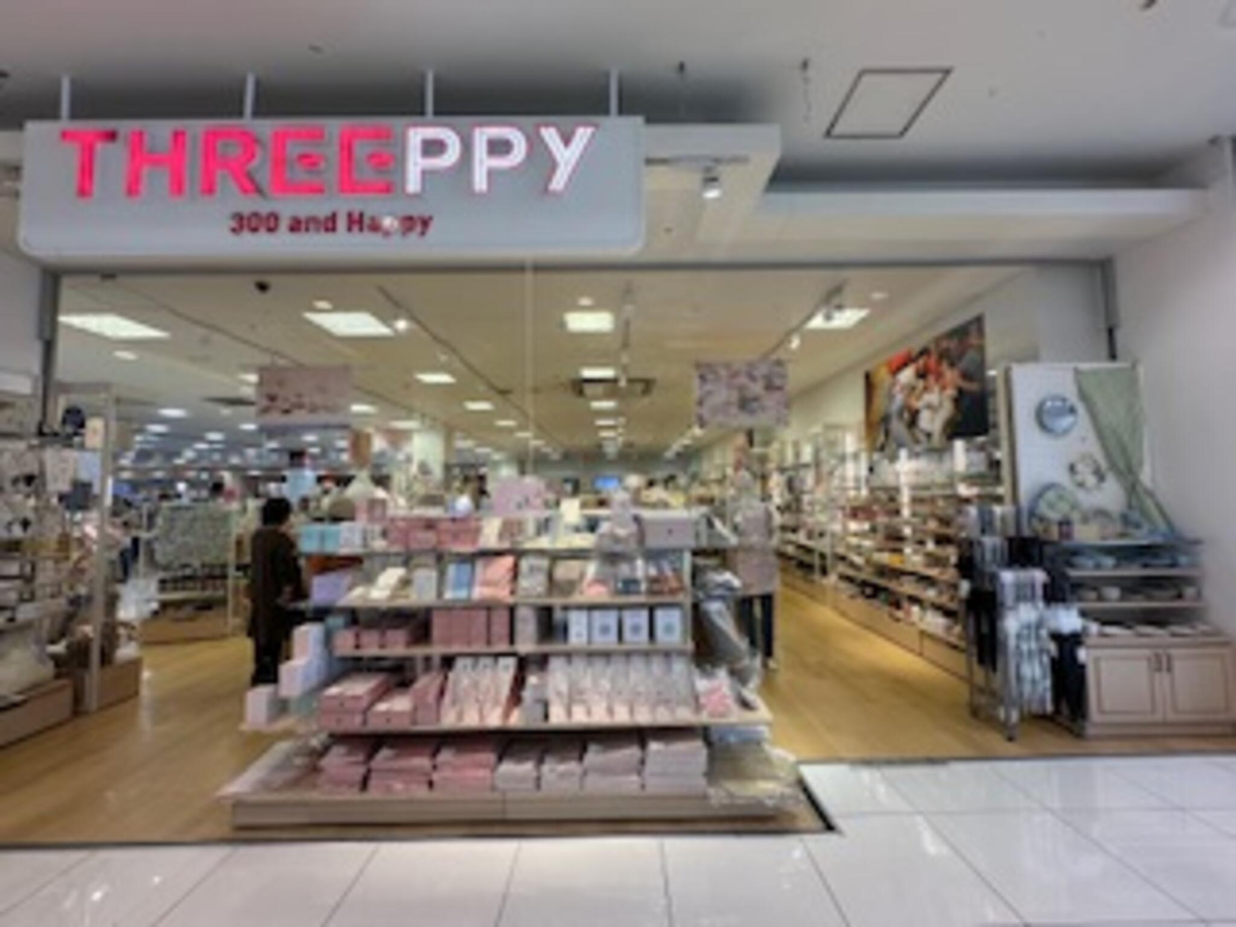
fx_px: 500
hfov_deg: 102.1
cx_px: 618
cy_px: 464
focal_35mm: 14
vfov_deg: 85.7
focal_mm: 2.22
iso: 50
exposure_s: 1/120
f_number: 2.2
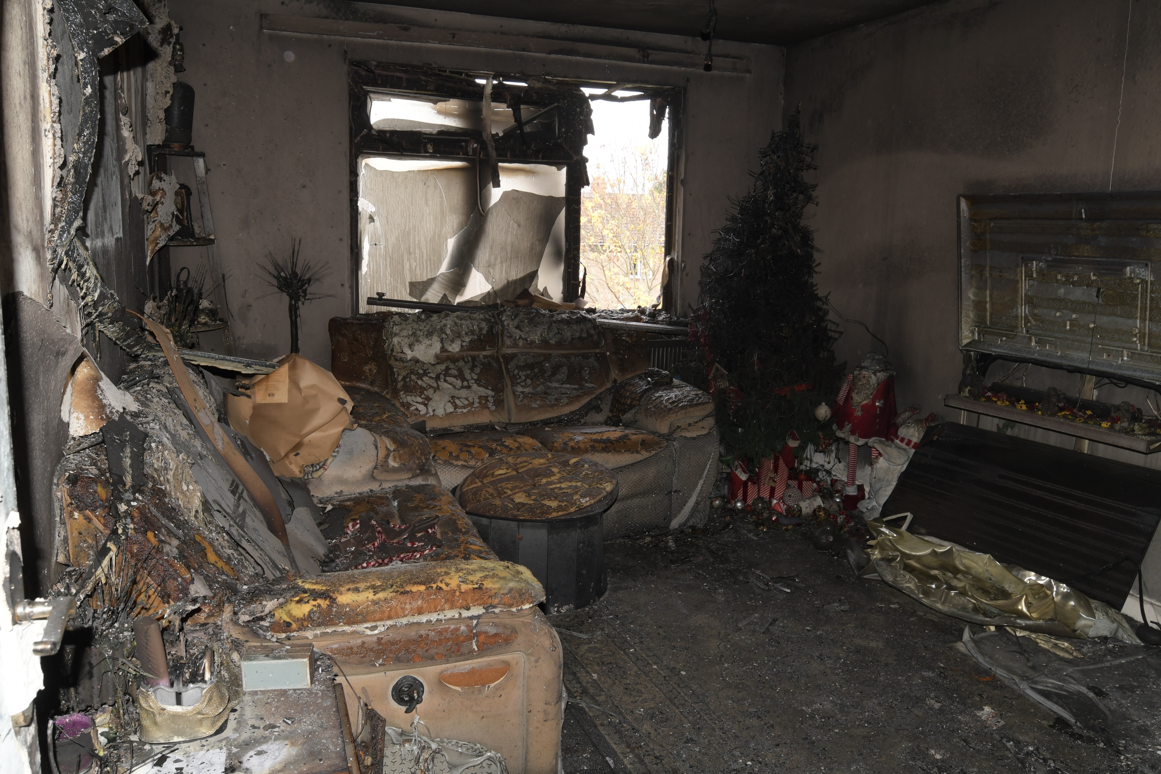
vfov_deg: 47.9
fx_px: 871
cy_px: 387
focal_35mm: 27
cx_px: 580
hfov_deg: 67.4
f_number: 8
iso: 400
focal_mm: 18
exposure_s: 1/10
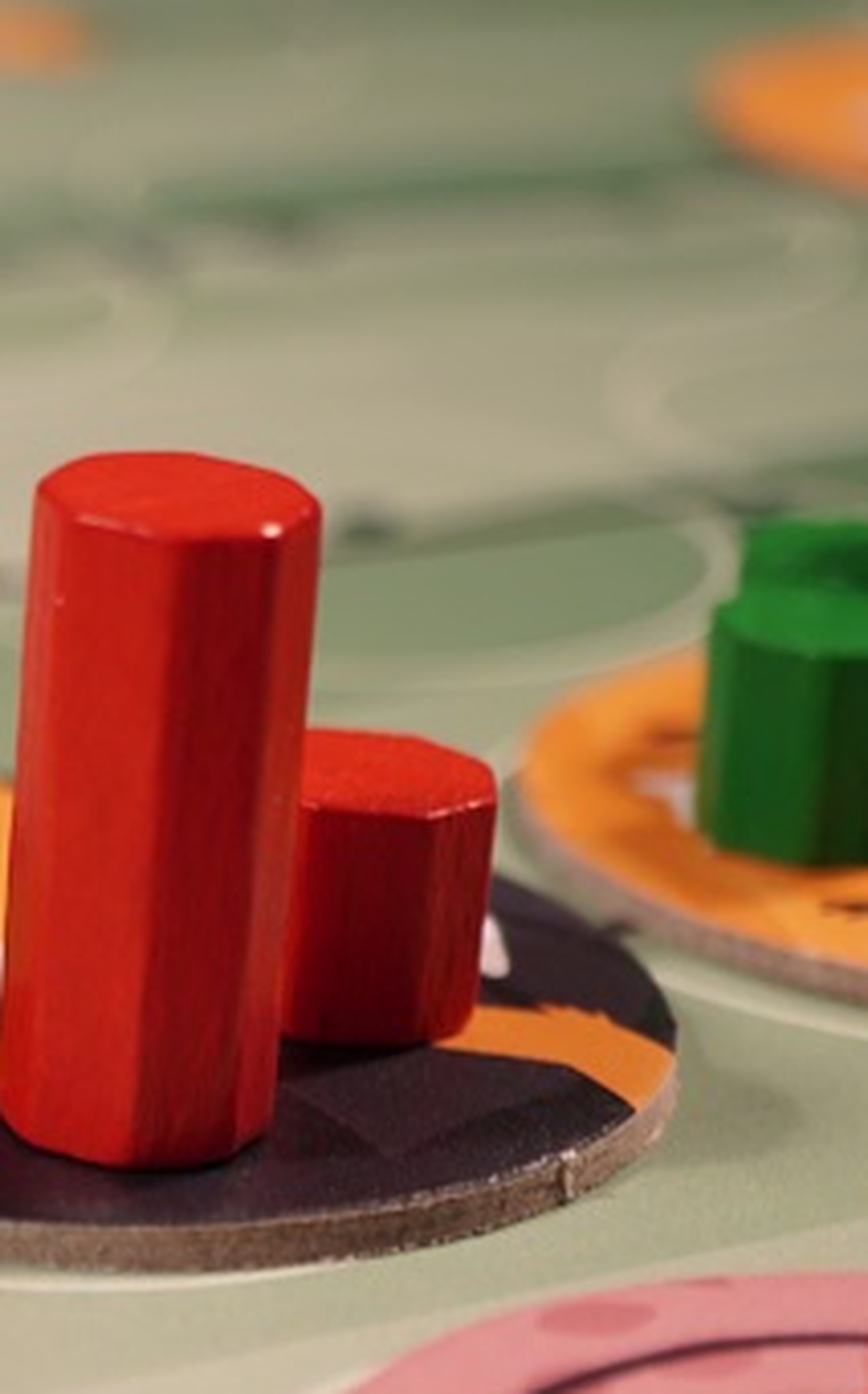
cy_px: 1284
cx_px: -408
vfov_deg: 14.3
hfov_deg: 8.8
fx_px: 5502
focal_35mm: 145
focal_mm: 30
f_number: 3.5
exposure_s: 1/5
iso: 200
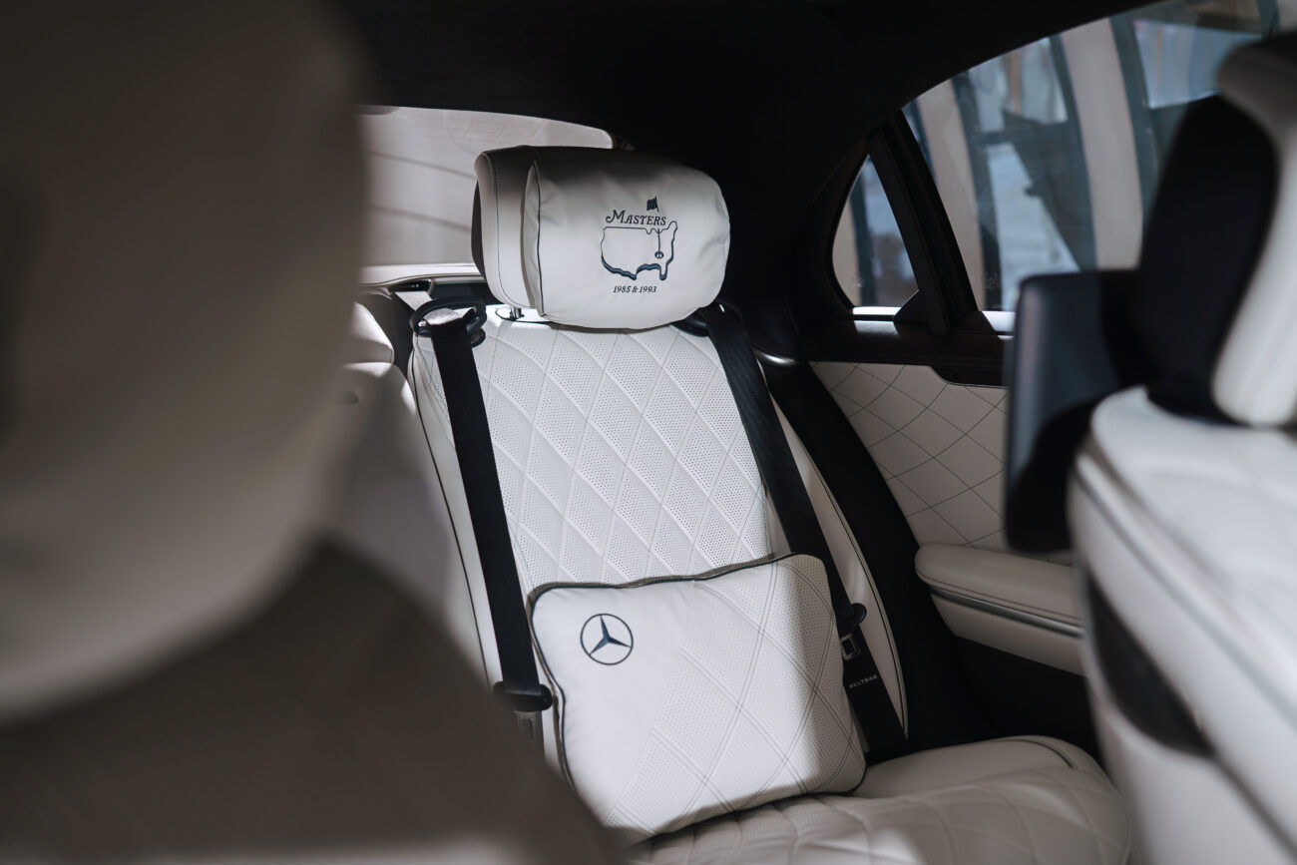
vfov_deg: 37.9
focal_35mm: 35
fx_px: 1261
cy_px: 432
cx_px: 648
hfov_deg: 54.4
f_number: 2
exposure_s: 1/160
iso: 100
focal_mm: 35
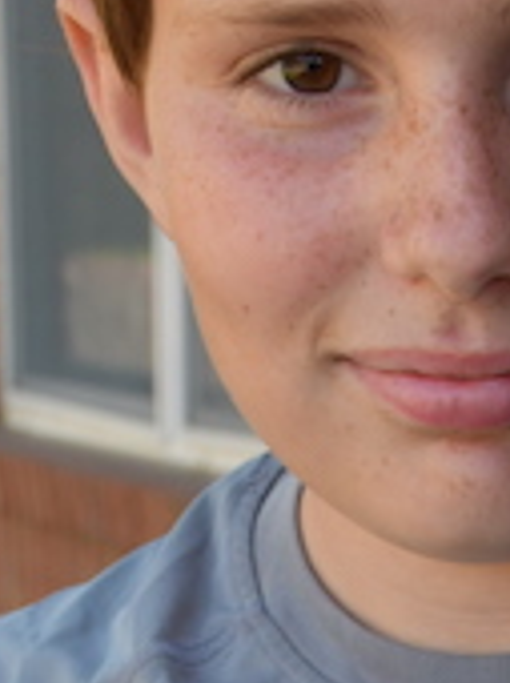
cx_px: 394
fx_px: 3466
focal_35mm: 176
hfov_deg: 8.4
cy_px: 1334
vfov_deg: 10.4
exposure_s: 1/250
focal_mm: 24
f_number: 5.6
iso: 250
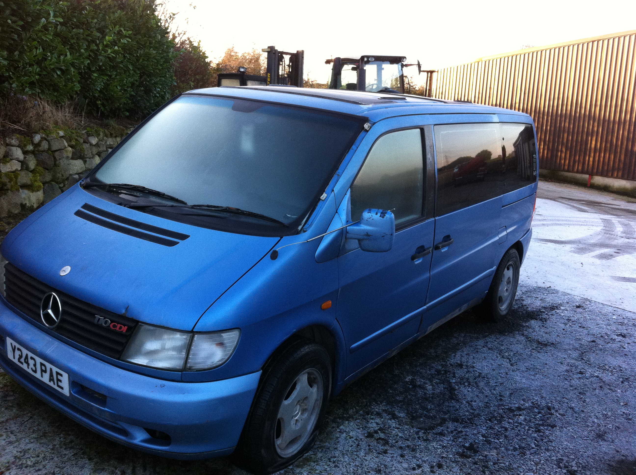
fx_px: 642
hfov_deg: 52.7
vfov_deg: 40.6
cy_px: 238
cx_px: 318
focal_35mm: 35
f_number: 2.8
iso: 125
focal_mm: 3.85
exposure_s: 1/120
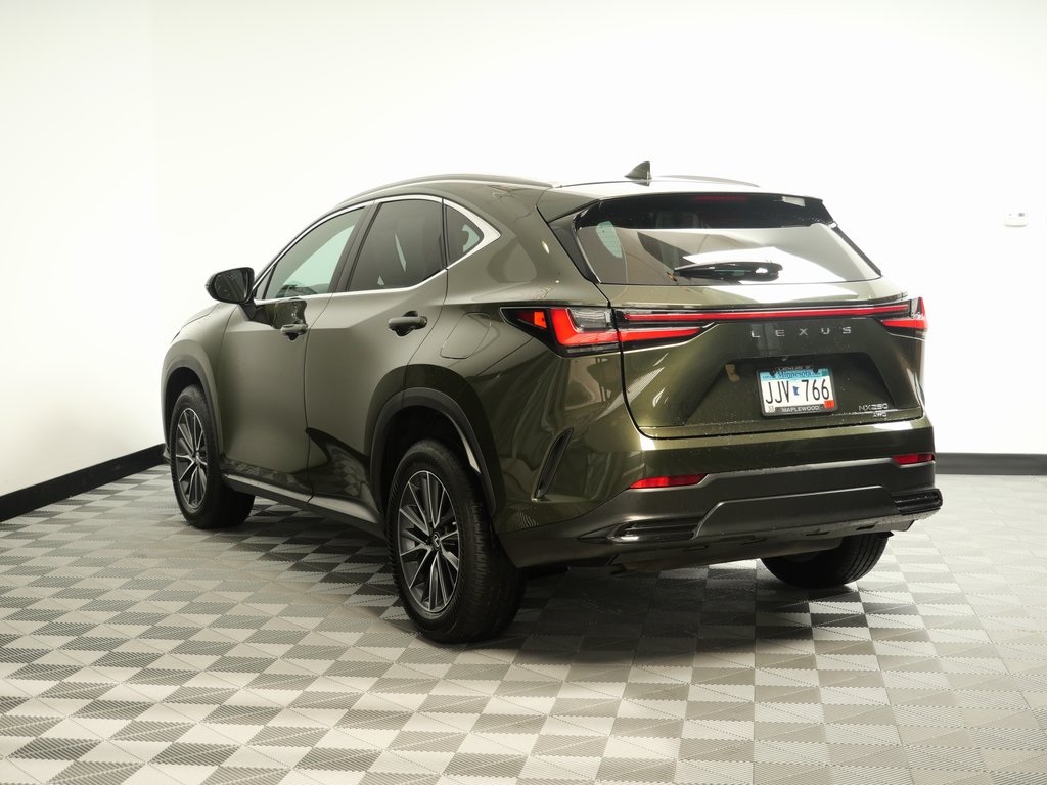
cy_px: 392
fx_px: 1391
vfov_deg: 31.5
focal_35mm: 46
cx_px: 524
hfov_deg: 41.2
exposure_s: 1/250
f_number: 4.5
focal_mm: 23
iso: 400
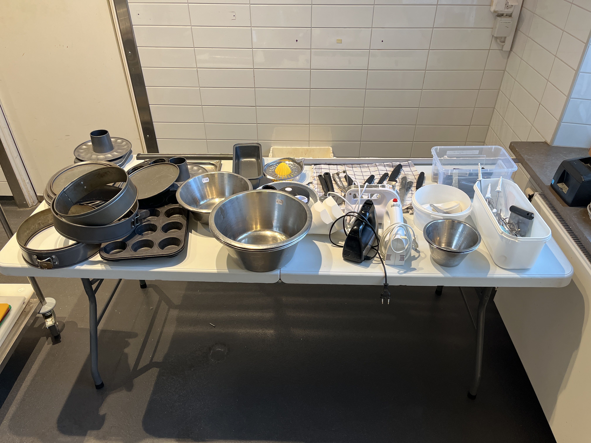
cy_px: 222
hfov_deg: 67.3
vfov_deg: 53.1
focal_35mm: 26
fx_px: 444
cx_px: 296
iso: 125
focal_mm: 5.1
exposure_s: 1/82
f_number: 1.6
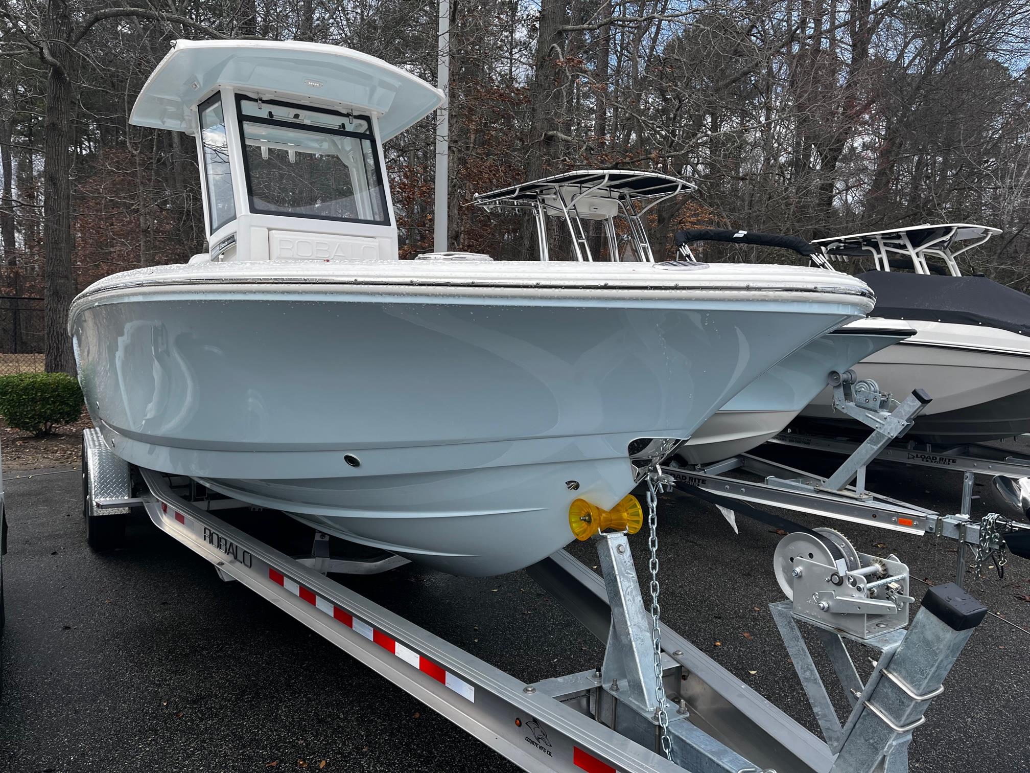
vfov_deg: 53.1
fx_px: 774
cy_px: 386
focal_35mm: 26
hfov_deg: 67.3
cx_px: 515
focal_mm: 5.1
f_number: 1.6
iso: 50
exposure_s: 1/1175
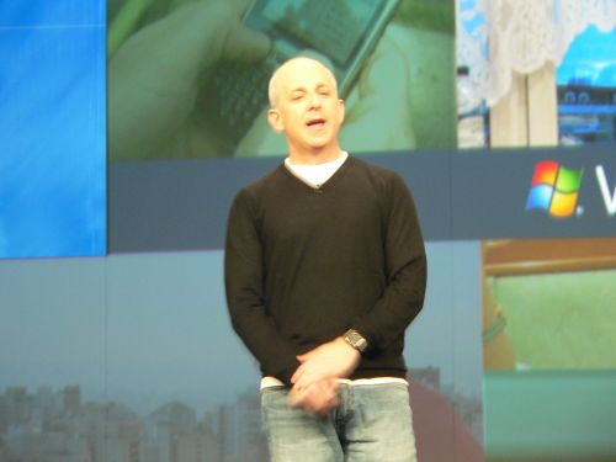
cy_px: 231
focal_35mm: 215
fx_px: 3826
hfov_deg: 9.2
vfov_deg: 6.9
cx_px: 308
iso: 200
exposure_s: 1/8
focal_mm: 35.8
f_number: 2.8
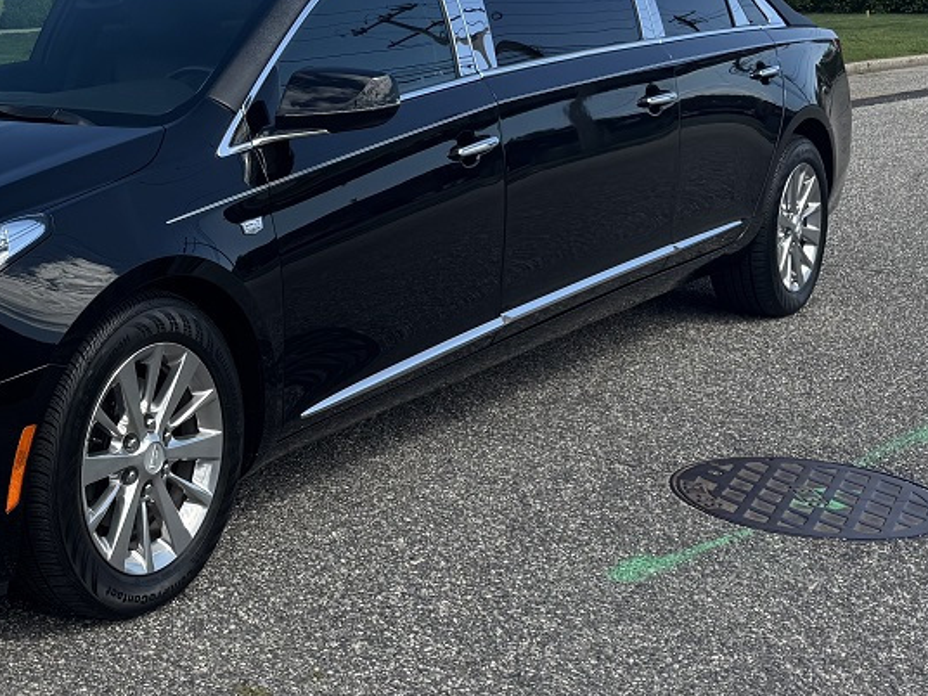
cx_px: 26
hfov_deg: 28.6
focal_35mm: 64
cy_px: 160
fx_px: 1716
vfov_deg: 22.7
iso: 80
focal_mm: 6.76
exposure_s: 1/4049
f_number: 1.78
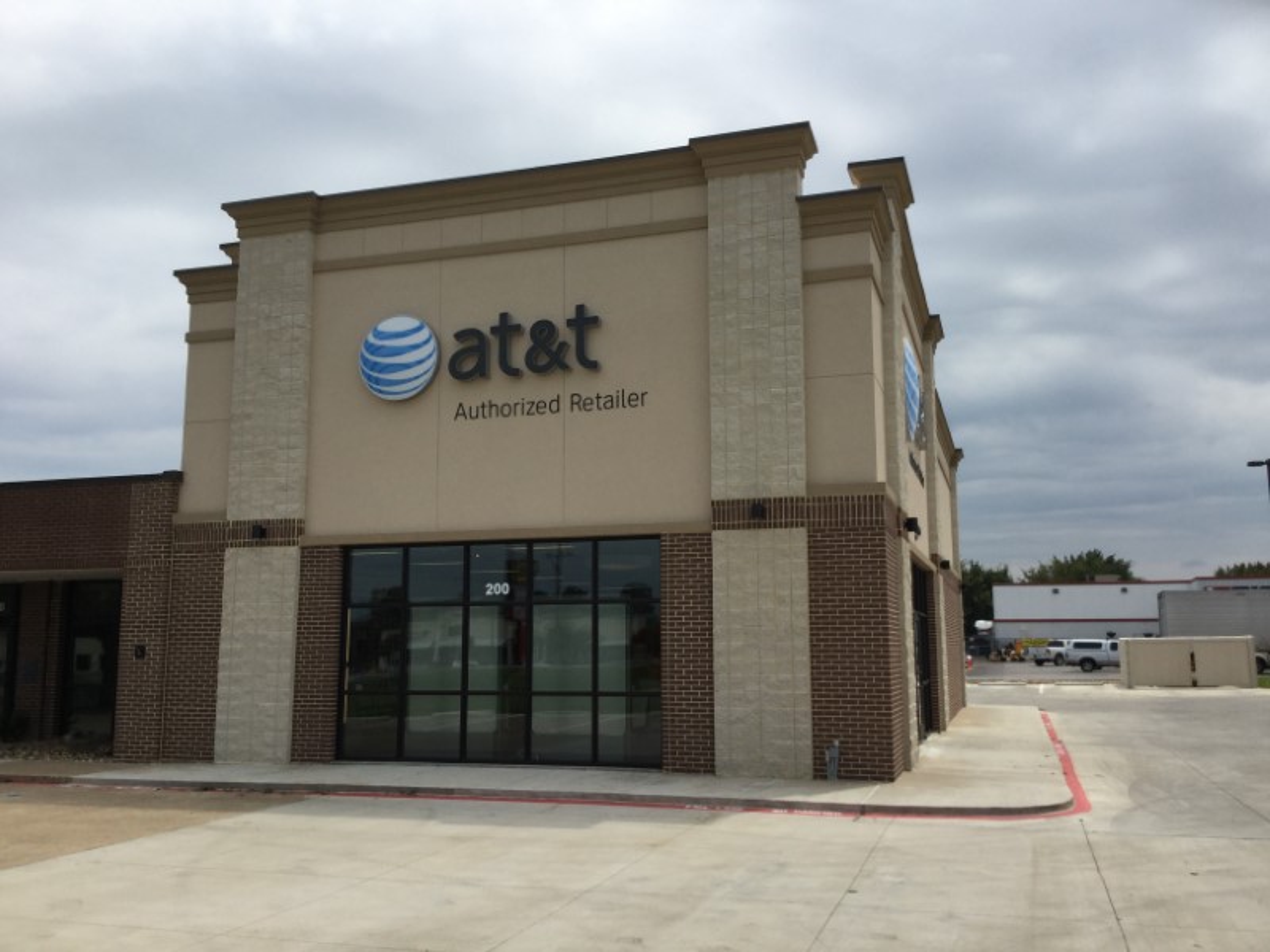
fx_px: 1137
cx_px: 635
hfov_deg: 58.4
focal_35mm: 31
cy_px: 476
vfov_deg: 45.4
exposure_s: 1/2037
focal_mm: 3.3
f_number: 2.4
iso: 25
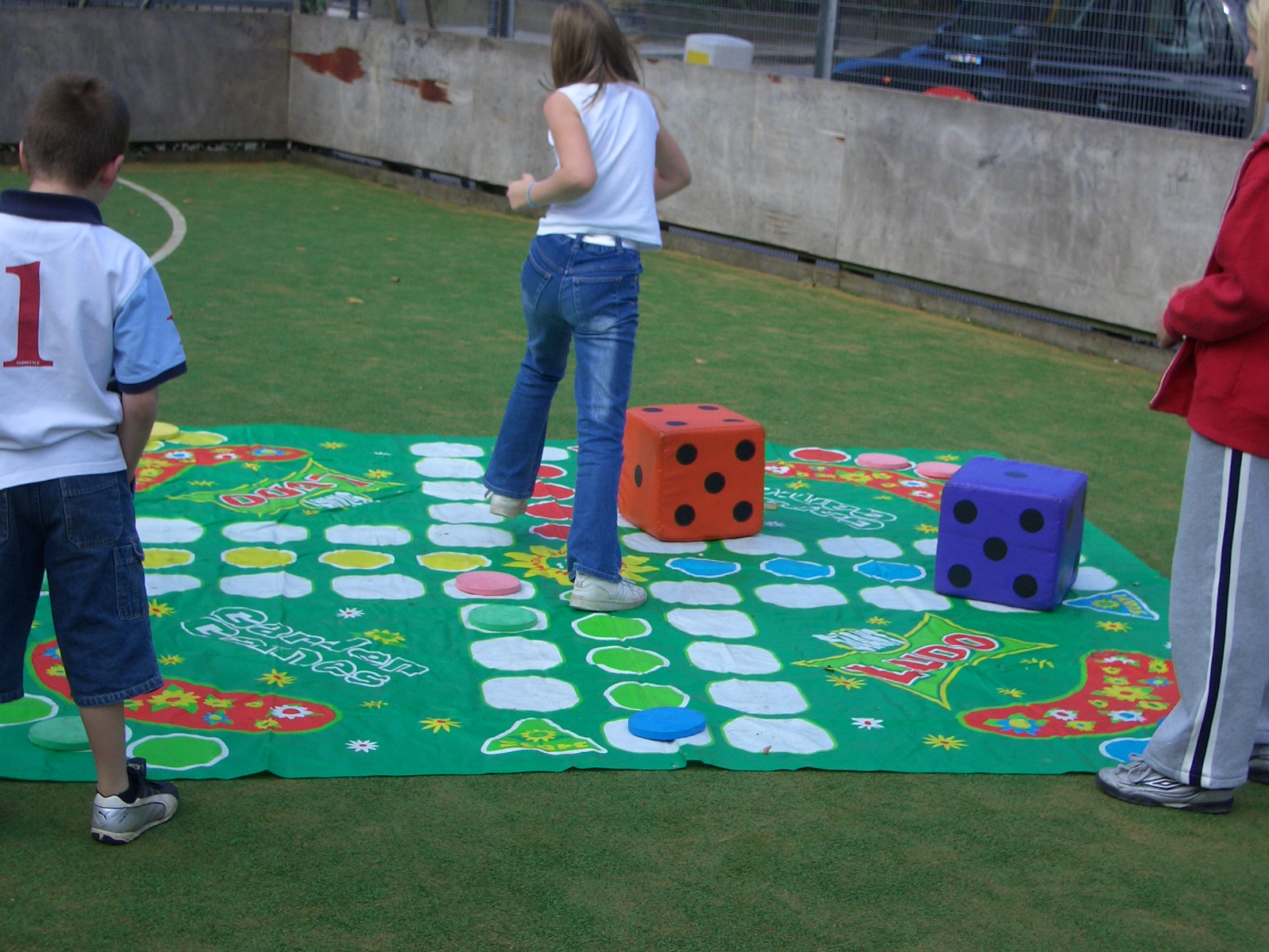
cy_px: 476
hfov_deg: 31.2
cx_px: 634
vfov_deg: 23.7
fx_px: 2273
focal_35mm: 62
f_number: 3.5
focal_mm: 10.2
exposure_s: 1/400
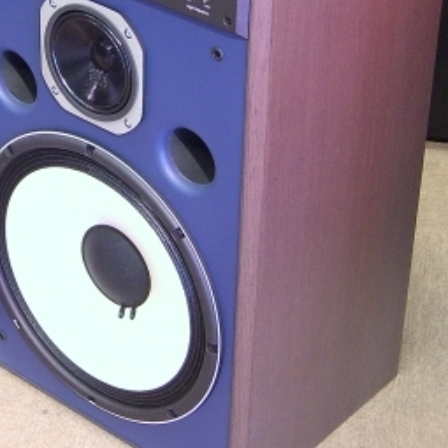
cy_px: 114
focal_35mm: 102
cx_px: 77
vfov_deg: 17.0
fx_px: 1494
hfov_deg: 16.9
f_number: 3.1
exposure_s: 1/15
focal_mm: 9.5
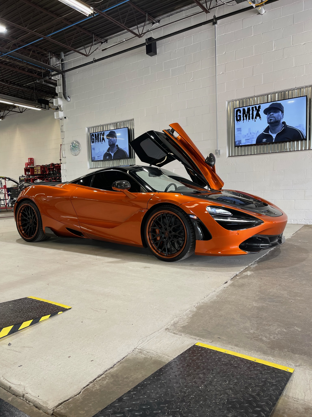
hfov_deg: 53.0
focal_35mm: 26
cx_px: 156
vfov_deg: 67.3
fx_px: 313
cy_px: 208
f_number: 1.6
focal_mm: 5.1
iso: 64
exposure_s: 1/120
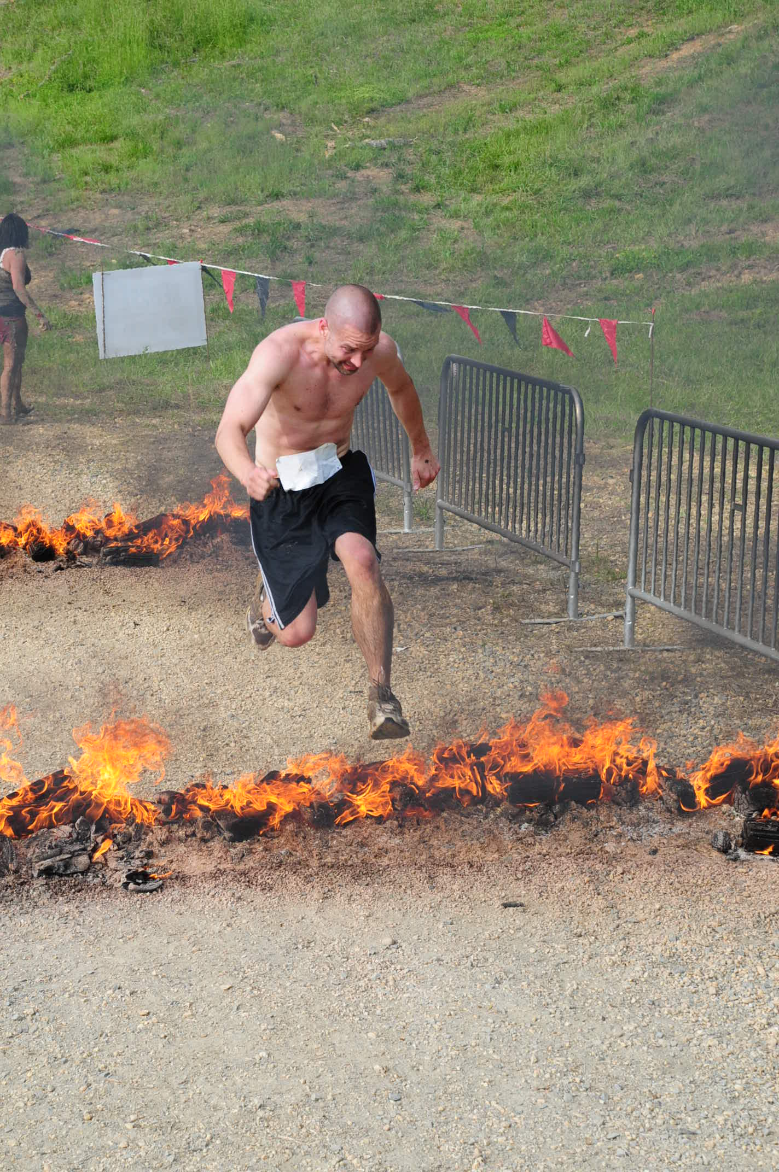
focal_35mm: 78
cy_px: 586
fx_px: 2538
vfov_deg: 26.0
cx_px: 390
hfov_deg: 17.4
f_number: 6.3
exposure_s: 1/400
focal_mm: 52
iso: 400
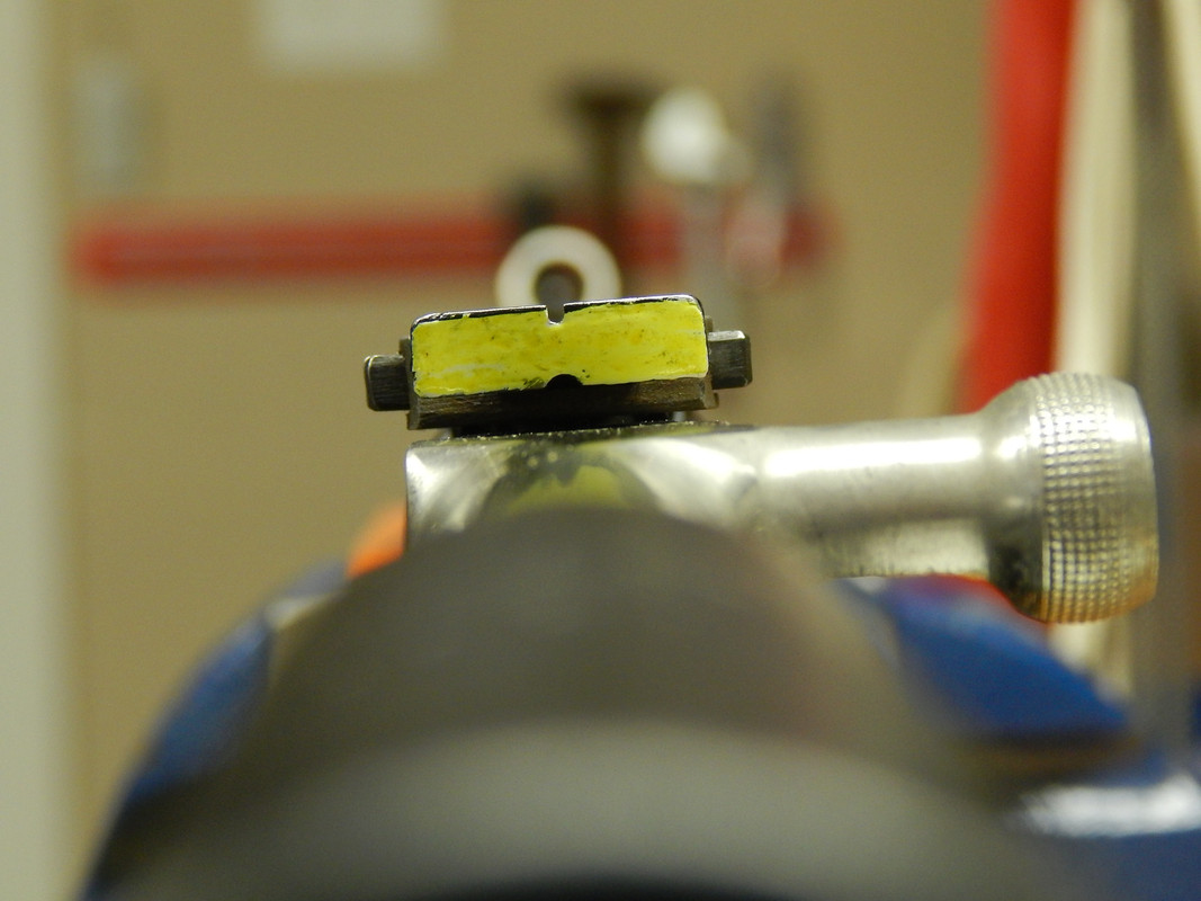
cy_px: 450
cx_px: 600
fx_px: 4579
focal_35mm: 132
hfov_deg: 14.9
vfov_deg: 11.2
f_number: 4.8
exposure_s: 1/15
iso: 400
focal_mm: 23.4
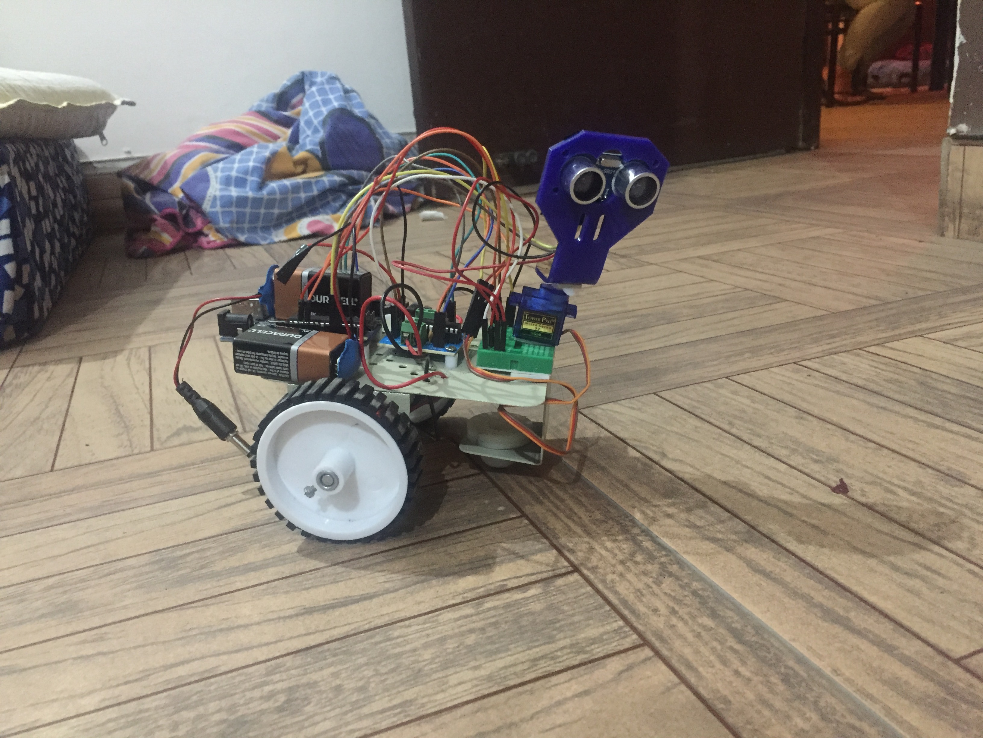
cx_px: 492
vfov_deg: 48.2
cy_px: 369
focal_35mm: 29
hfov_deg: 61.7
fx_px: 824
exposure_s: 1/17
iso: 500
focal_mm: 4.15
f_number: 2.2
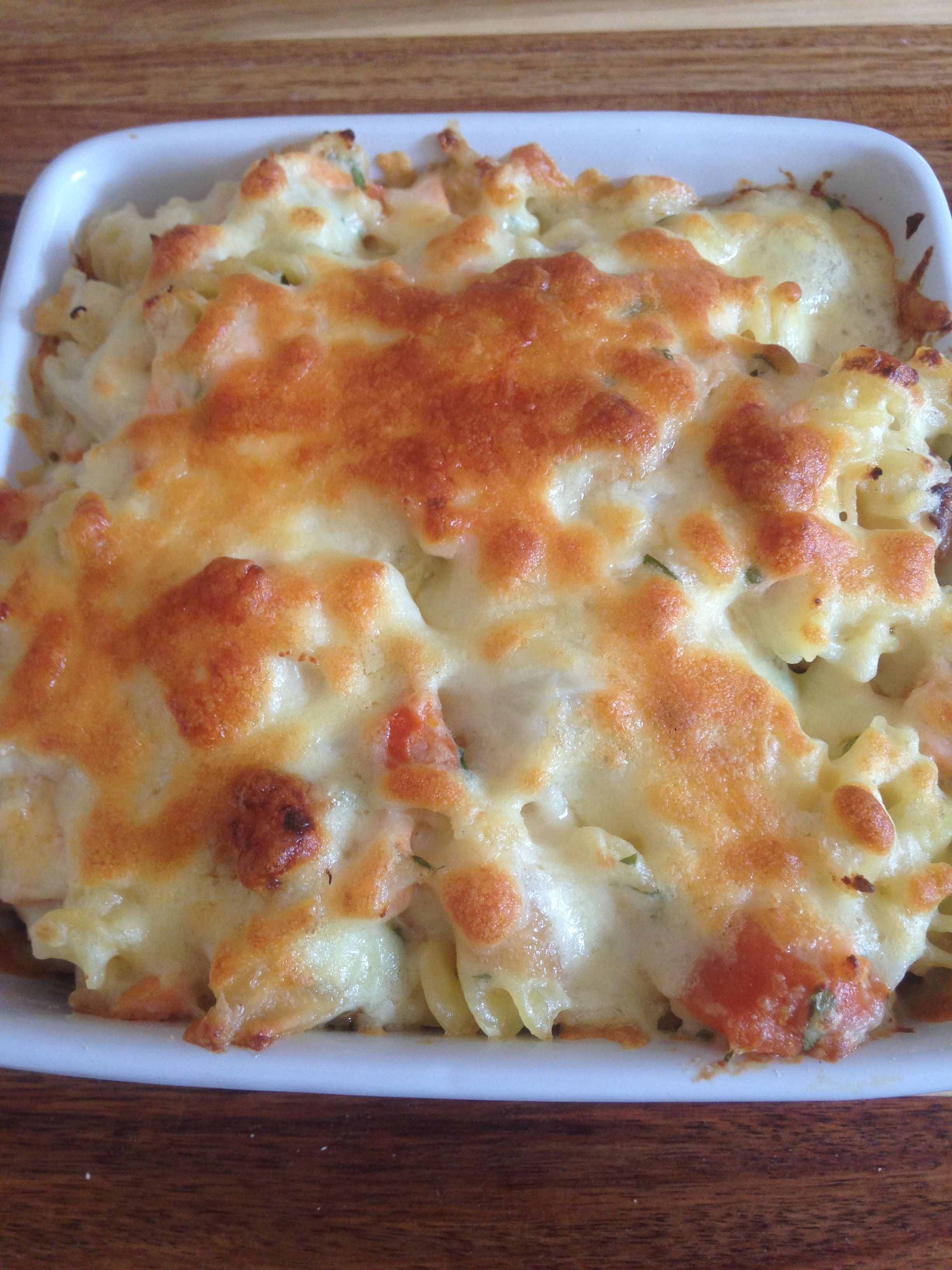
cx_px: 476
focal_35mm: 33
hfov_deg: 42.9
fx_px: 1210
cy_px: 635
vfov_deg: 55.4
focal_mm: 4.12
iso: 80
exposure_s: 1/120
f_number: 2.4
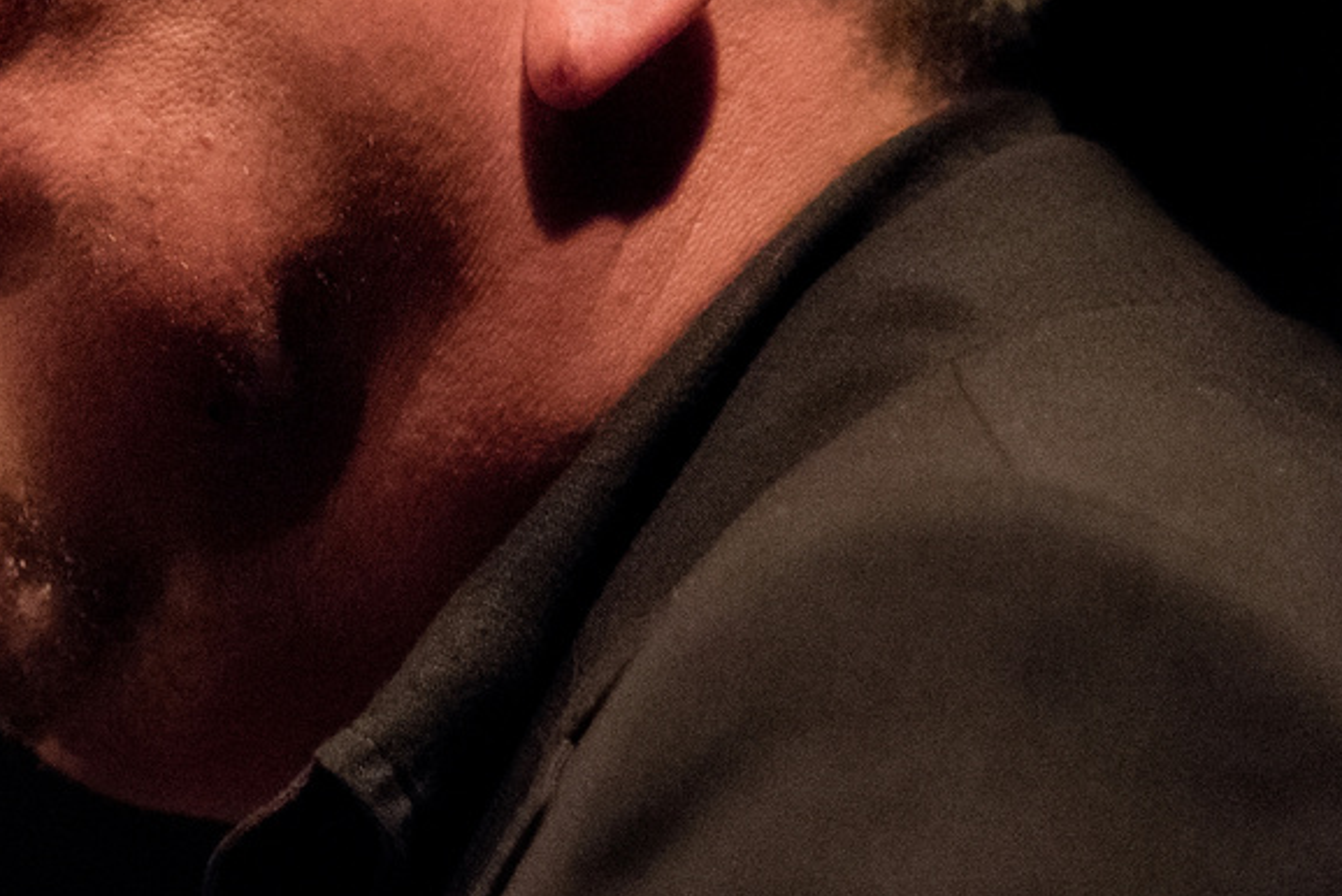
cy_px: 281
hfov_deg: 4.1
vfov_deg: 2.7
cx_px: -423
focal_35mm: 504
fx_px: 18797
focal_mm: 180
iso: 8000
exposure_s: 1/400
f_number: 2.8
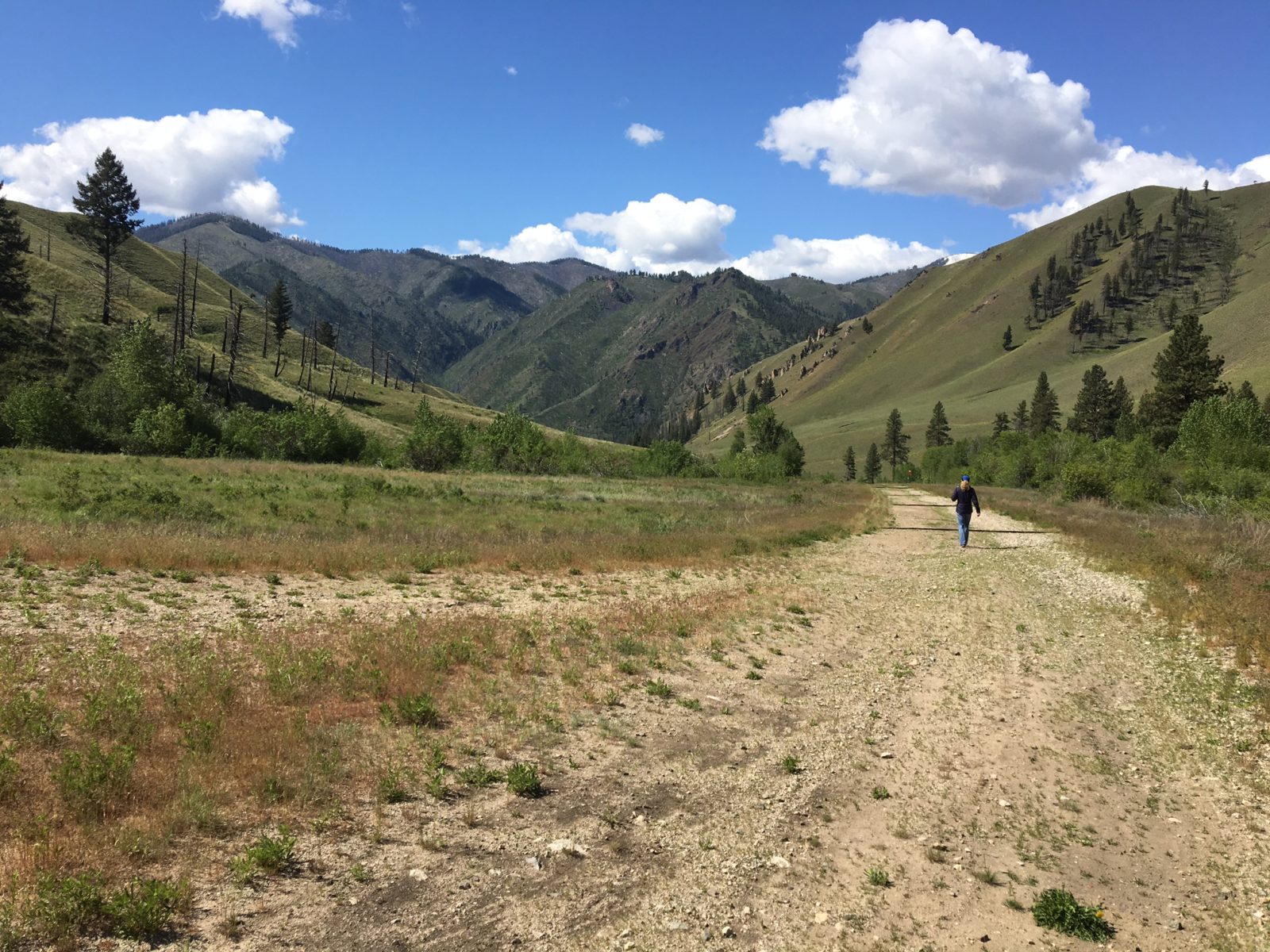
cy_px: 476
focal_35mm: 29
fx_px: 1064
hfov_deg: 61.7
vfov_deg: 48.2
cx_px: 635
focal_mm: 4.15
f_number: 2.2
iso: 25
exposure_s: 1/1789
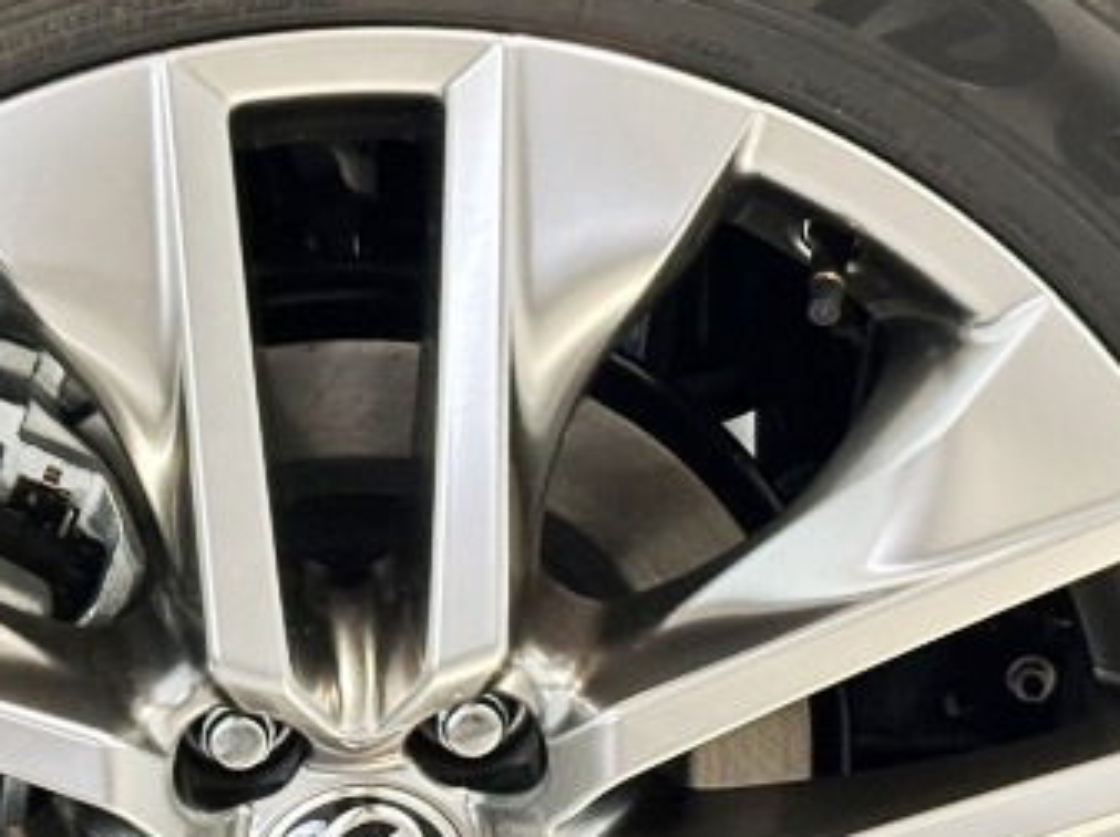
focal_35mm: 146
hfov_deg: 13.5
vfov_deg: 10.1
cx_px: 362
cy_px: 751
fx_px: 4719
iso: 500
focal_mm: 6.86
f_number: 1.78
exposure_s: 1/30
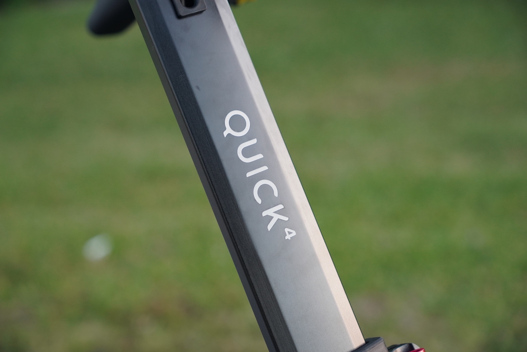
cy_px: 176
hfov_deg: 29.9
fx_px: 988
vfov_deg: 20.2
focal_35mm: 68
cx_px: 264
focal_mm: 45
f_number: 3.2
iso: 500
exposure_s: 1/80
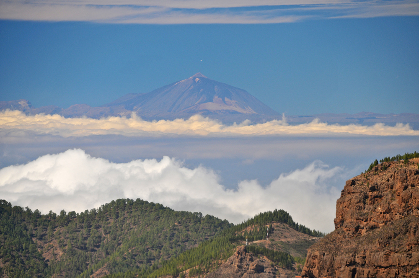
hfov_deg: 6.9
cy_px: 139
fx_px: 3487
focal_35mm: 300
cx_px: 210
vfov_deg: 4.6
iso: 250
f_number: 7.1
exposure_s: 1/400
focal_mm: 200
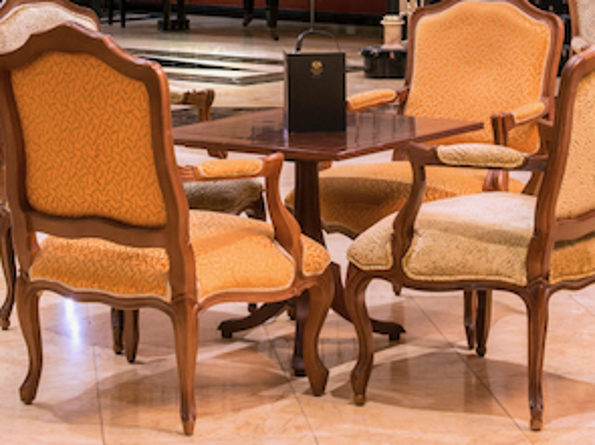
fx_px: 2131
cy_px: -117
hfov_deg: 15.9
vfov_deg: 11.7
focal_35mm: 124
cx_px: 272
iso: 400
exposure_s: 1.3
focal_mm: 38
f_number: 11
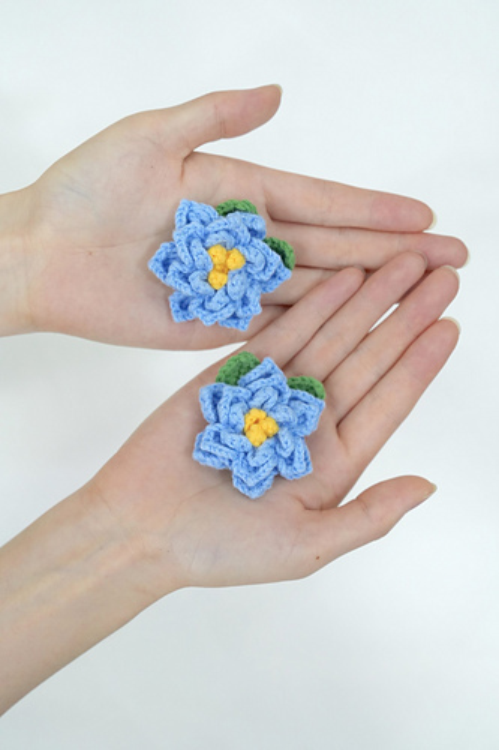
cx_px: 250
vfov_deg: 34.5
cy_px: 375
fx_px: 1207
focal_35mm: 58
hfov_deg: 23.4
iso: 4000
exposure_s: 1/200
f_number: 5
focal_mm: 58
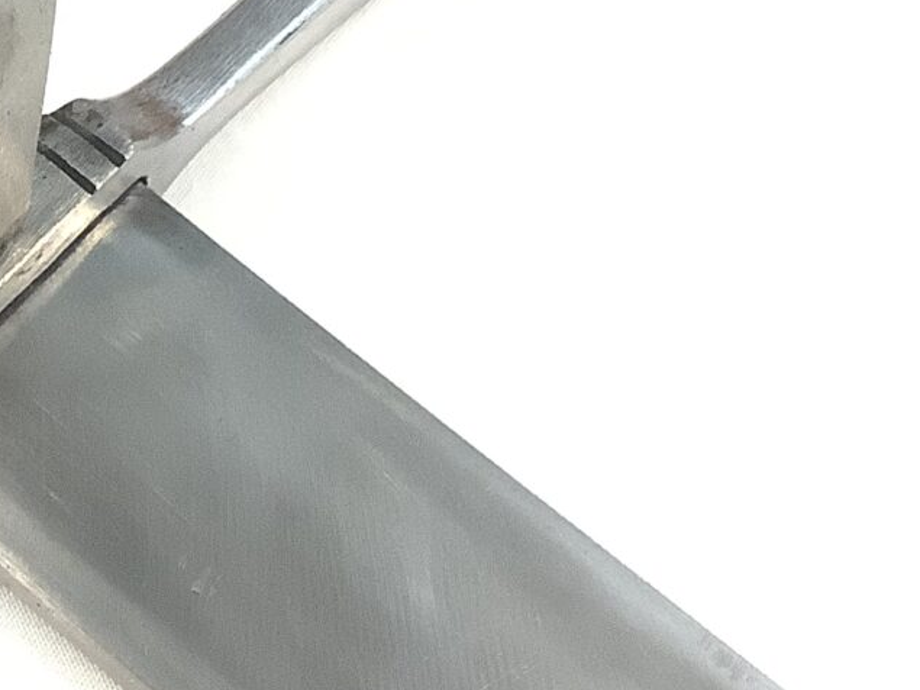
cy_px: 191
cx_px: -149
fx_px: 2657
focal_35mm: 100
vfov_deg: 14.7
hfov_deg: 18.7
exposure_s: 1/60
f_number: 2.4
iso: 250
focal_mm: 3.3
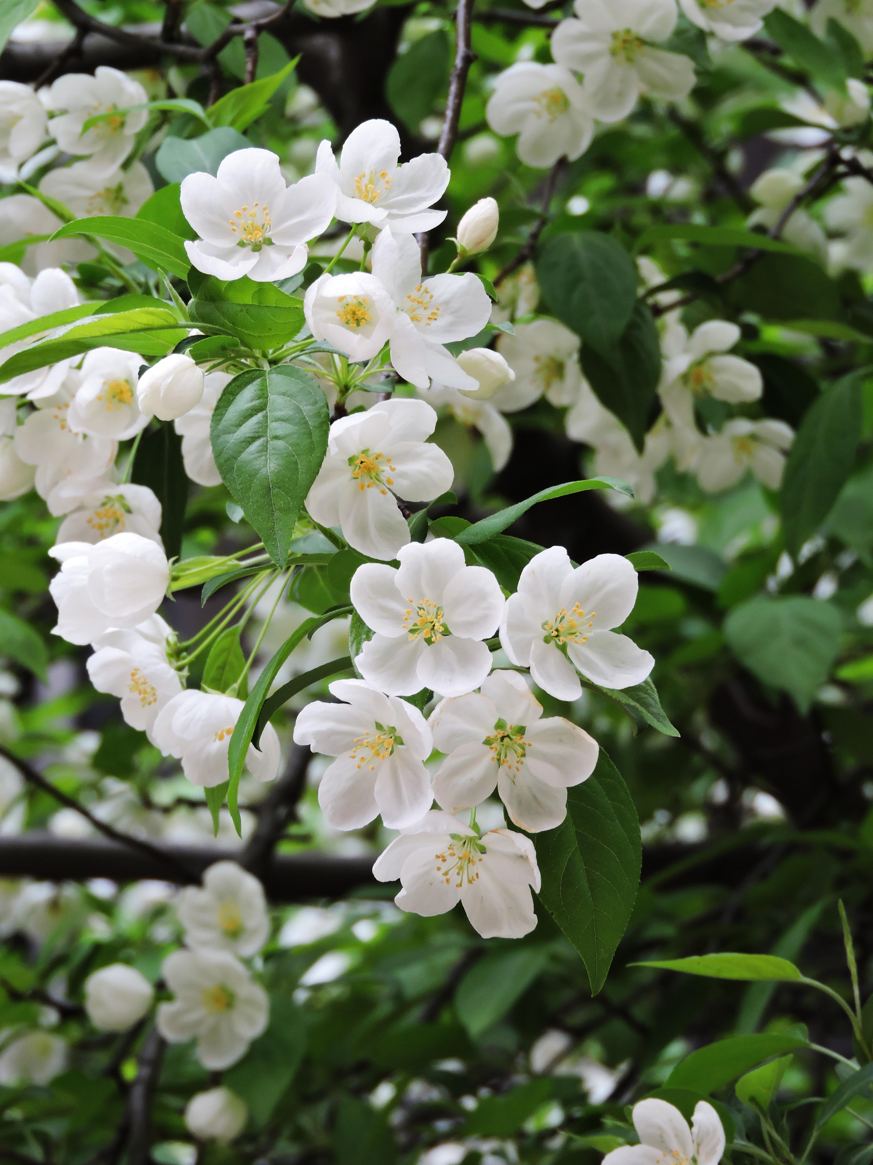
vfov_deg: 9.0
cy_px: 582
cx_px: 436
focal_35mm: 220
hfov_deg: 6.8
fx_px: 7398
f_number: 5.3
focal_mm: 39.4
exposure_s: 1/60
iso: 110
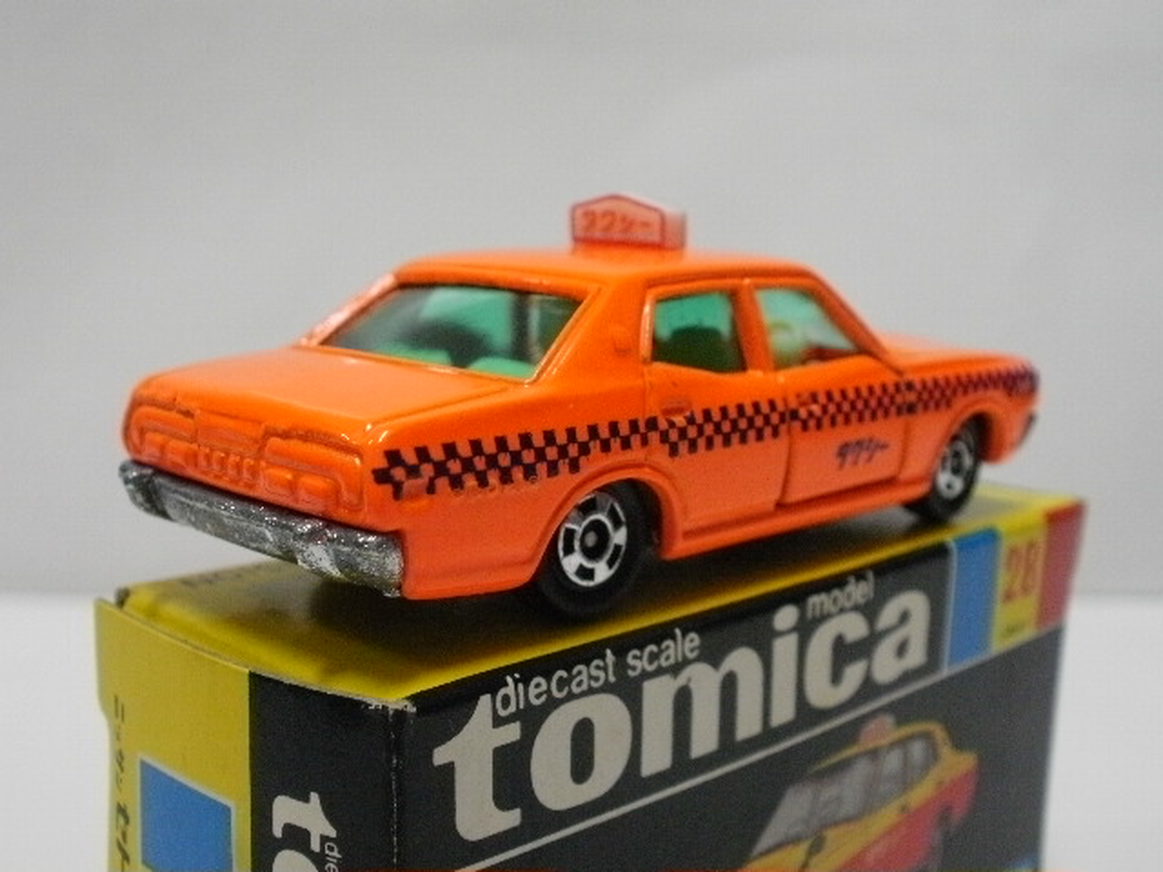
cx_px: 582
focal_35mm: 44
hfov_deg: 42.9
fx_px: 1478
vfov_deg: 32.9
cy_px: 436
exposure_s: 1/25
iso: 400
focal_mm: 7.7
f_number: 4
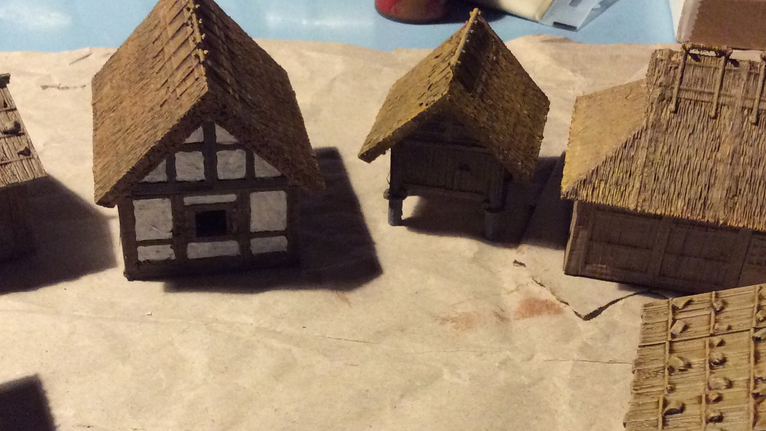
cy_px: 306
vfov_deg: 21.0
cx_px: 351
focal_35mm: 57
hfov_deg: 36.6
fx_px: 1158
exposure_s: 1/25
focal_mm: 3.3
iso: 250
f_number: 2.4
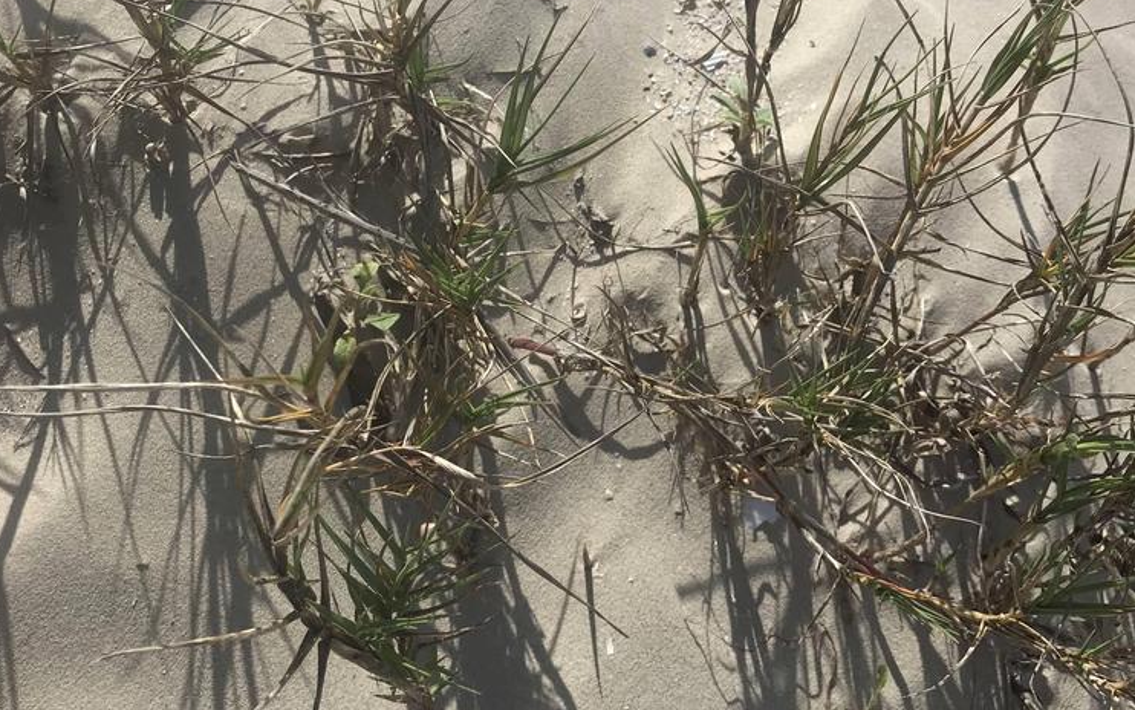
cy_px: 226
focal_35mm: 40
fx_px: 1237
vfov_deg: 31.7
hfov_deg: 49.3
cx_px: 564
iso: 20
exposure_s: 1/3195
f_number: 1.8
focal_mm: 4
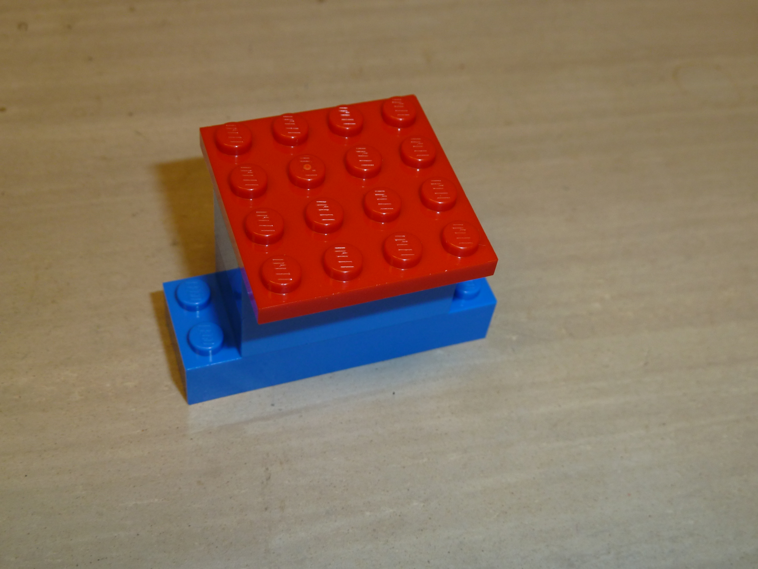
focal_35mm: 48
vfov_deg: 30.3
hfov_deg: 39.7
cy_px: 284
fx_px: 1051
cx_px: 379
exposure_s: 1/30
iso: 125
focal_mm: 7.9
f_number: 3.8
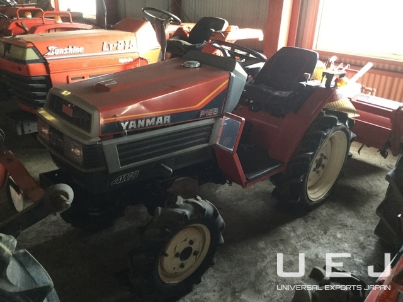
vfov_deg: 45.4
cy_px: 151
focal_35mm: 31
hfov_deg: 58.4
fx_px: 361
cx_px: 202
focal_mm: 3.3
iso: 160
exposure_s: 1/30
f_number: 2.4
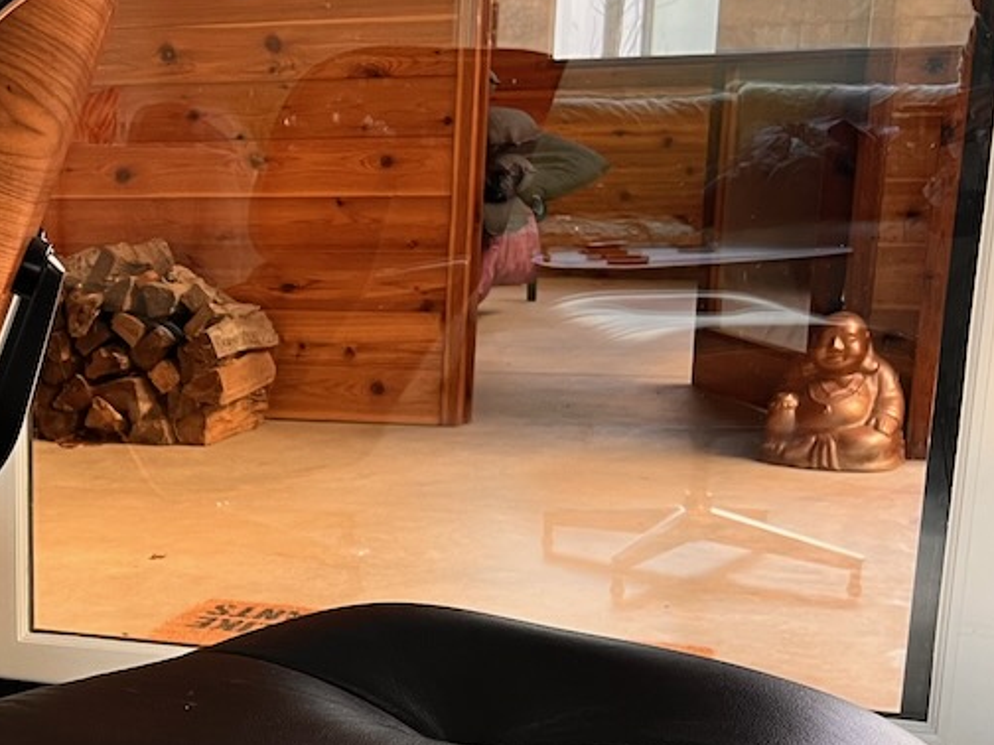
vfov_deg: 21.9
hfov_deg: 27.6
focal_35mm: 66
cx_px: -6
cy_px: 631
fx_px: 1895
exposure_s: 1/69
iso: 125
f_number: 1.5
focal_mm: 5.7
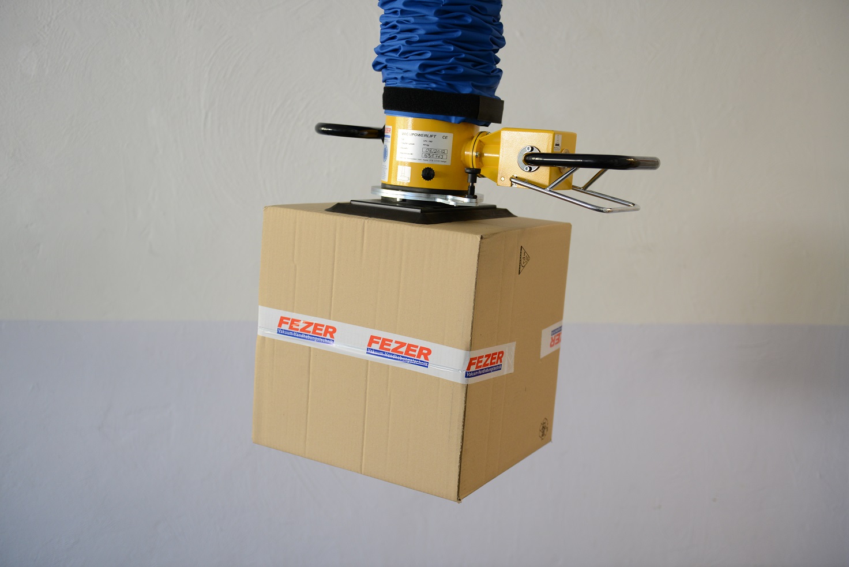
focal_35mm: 40
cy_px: 284
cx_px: 424
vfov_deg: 33.4
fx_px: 944
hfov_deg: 48.4
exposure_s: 1/200
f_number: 2.8
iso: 800
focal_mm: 40
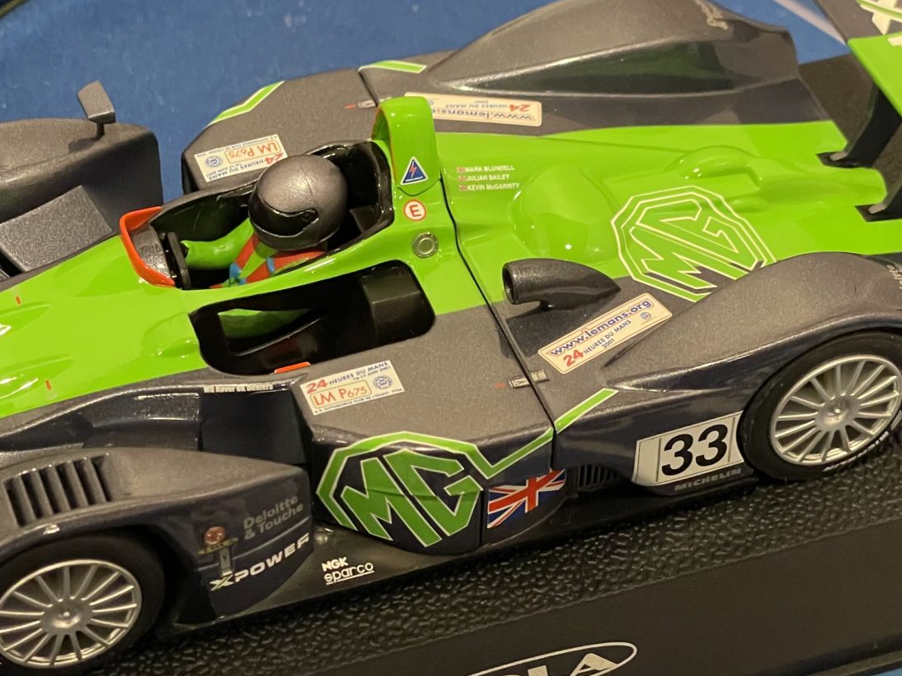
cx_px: 369
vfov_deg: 15.1
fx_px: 2527
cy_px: 539
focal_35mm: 97
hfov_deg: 20.2
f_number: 2
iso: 640
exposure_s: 1/40
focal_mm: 6
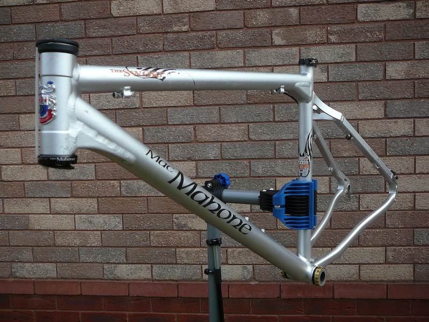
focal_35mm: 35
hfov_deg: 52.6
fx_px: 434
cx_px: 214
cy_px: 161
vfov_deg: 40.7
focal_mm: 5.2
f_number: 2.8
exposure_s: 1/400
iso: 80
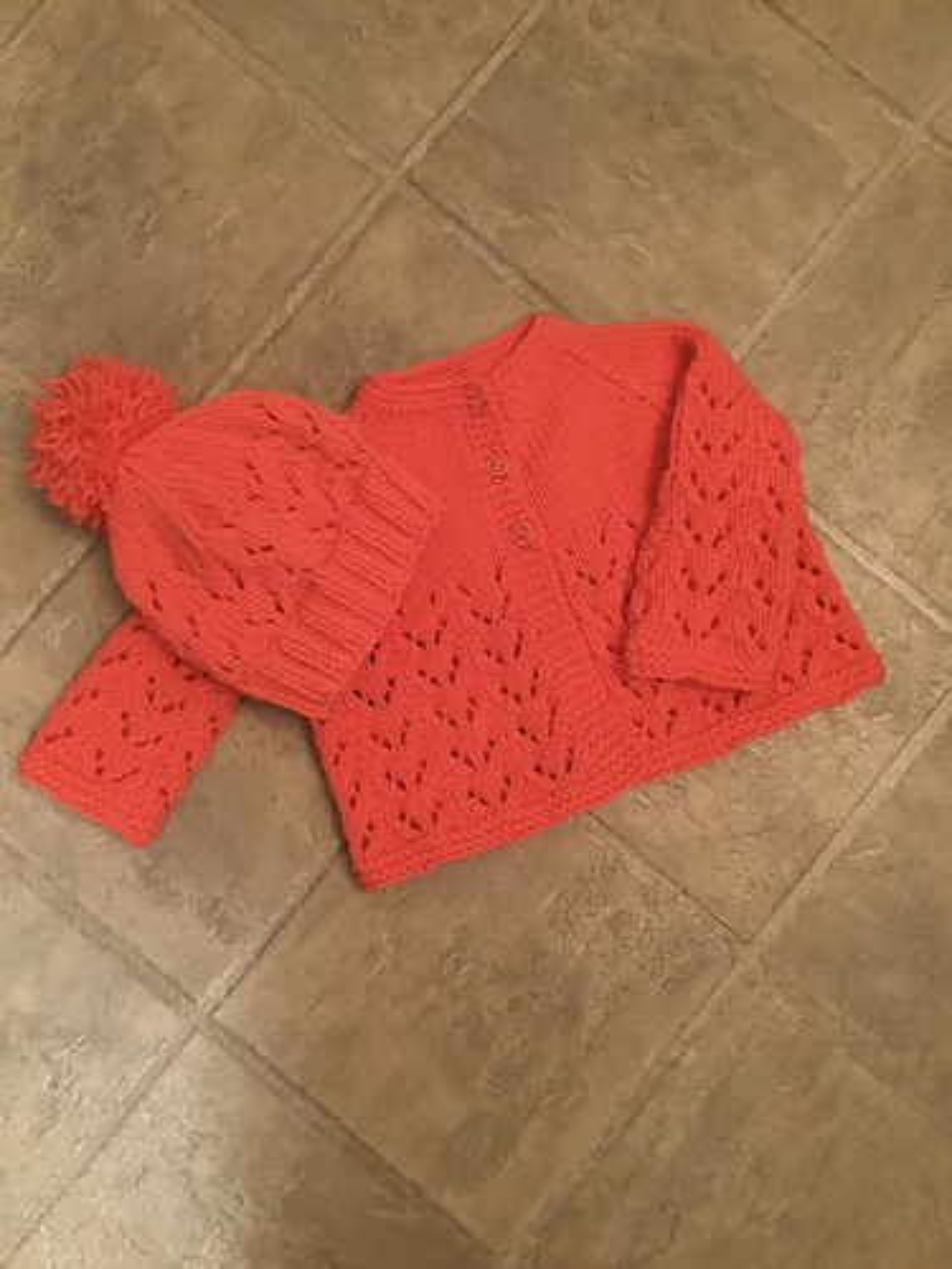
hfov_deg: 45.4
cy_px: 634
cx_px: 476
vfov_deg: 58.4
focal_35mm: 31
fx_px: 1137
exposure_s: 1/20
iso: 200
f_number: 2.4
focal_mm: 3.3
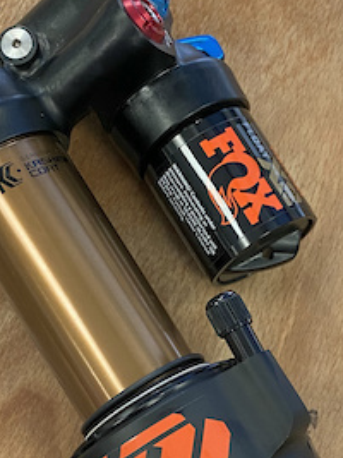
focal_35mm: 78
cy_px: 413
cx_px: 266
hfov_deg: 18.7
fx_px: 1031
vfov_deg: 24.3
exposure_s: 1/50
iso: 125
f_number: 1.8
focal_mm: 4.25
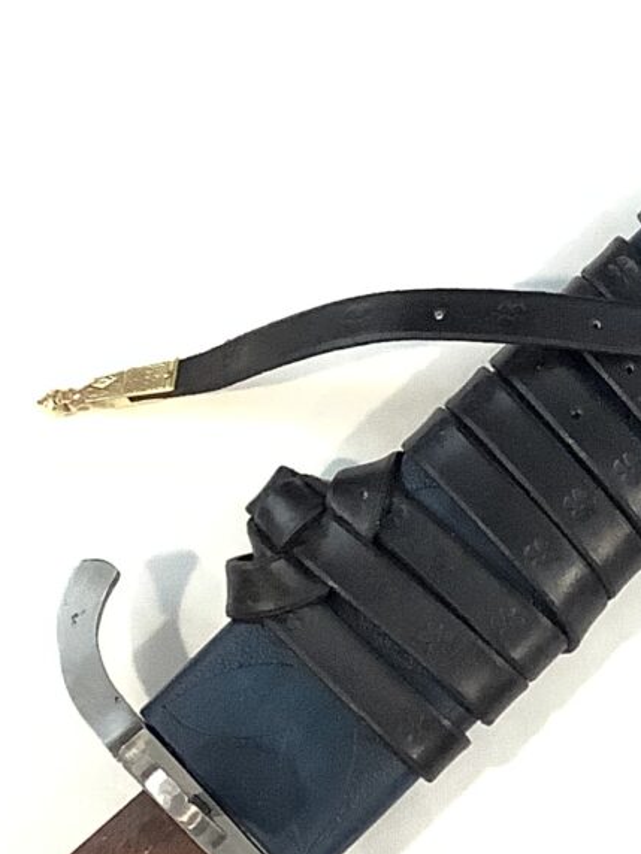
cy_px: 318
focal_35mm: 111
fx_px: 2741
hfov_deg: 13.0
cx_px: 772
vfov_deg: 17.7
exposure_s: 1/60
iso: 250
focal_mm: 3.3
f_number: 2.4
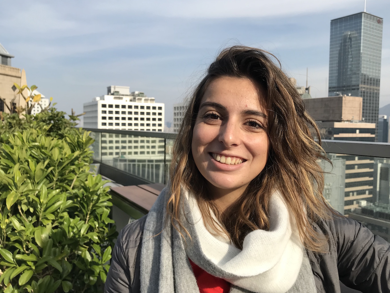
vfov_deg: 44.2
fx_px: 361
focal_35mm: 32
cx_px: 216
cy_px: 153
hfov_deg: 56.7
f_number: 1.8
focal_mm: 3.99
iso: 20
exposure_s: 1/1650
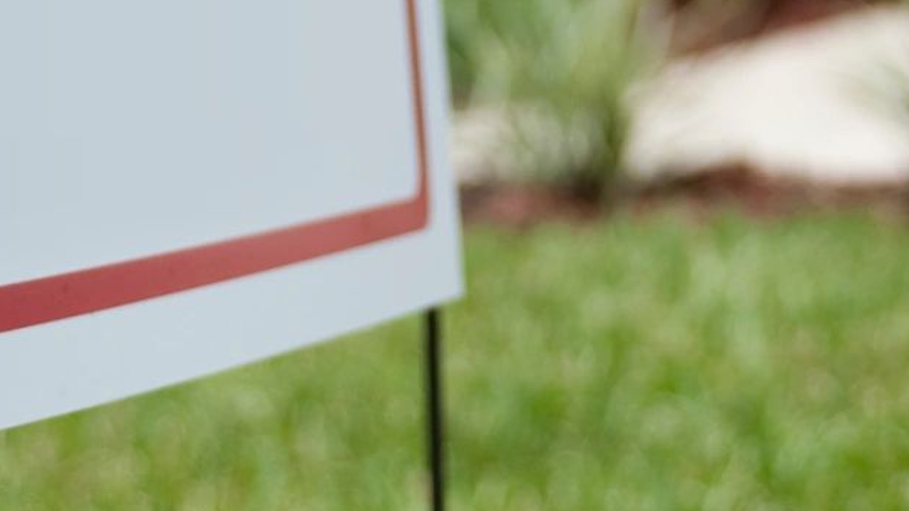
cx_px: 663
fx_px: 3952
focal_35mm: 164
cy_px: -415
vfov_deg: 7.2
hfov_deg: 13.1
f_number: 2.8
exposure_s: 1/5000
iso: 200
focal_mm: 38
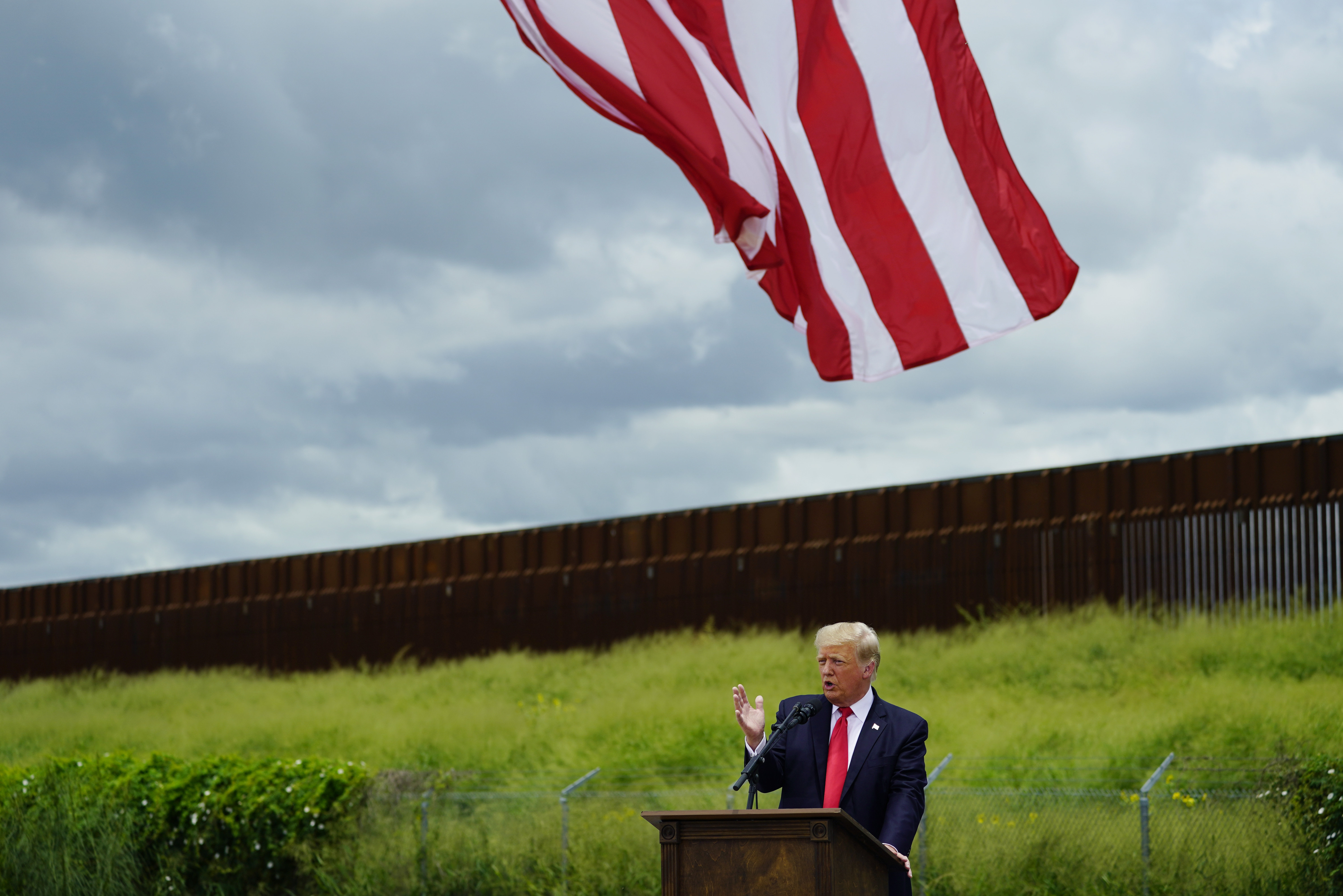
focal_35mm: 121
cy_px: 448
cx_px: 672
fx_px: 4514
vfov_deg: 11.3
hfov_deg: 16.9
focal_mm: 121
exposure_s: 1/1250
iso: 125
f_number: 5
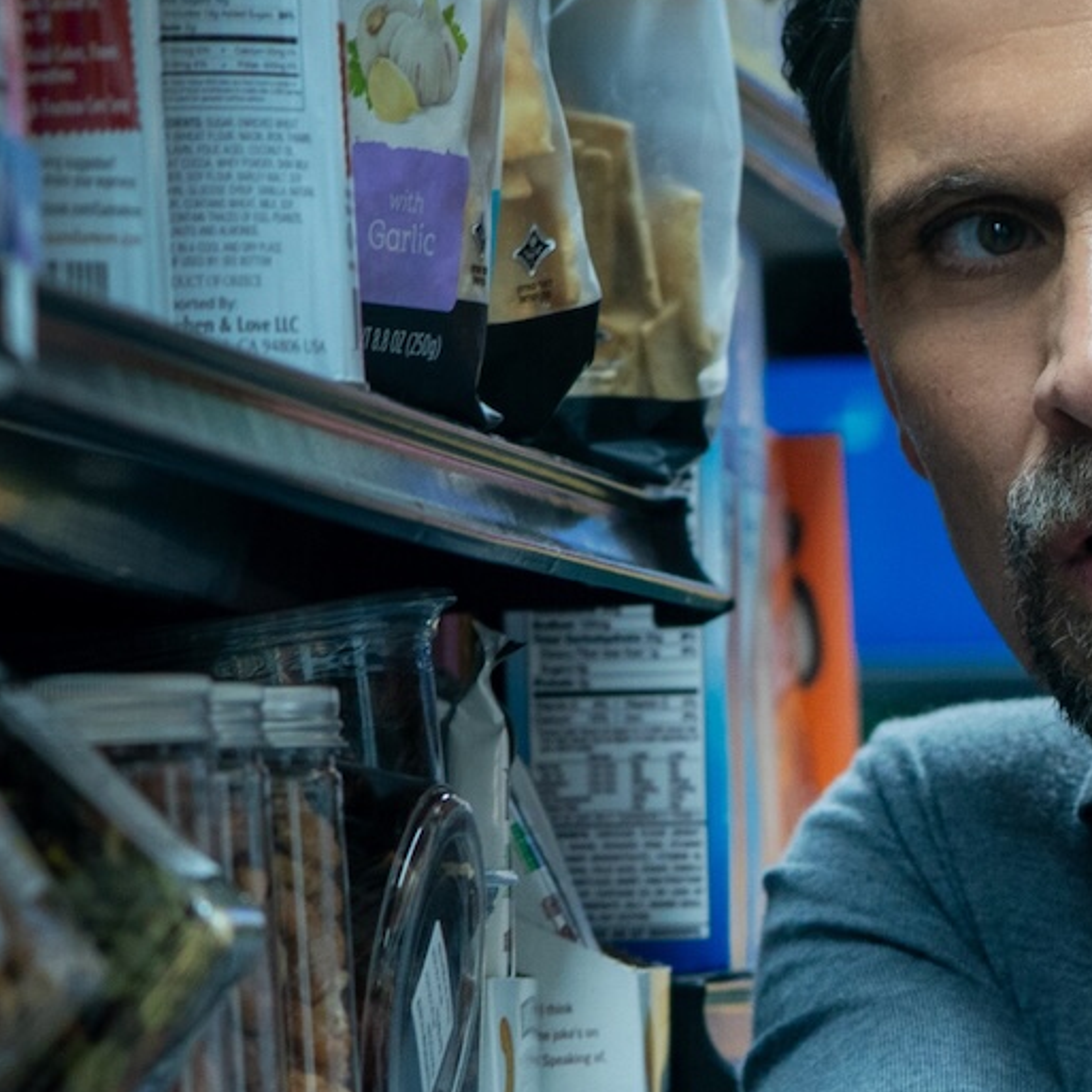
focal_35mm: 331
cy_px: 893
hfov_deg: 5.2
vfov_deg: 5.3
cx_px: 1735
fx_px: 11814
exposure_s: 1/80
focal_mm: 100
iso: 800
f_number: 5.6
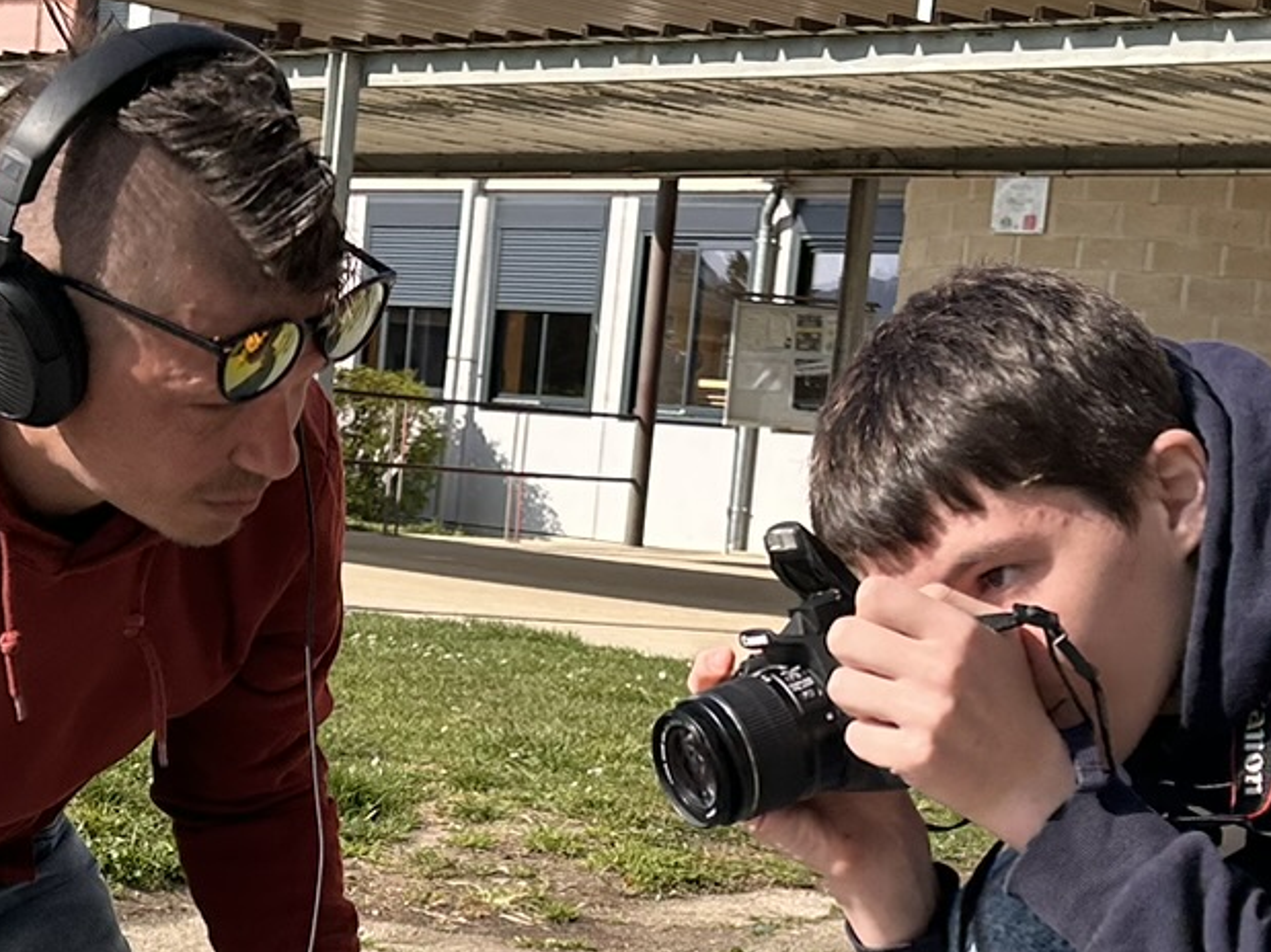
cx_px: 370
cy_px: 827
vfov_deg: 17.0
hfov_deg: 22.6
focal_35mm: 86
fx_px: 3157
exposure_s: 1/3460
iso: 50
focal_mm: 5.7
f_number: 1.5
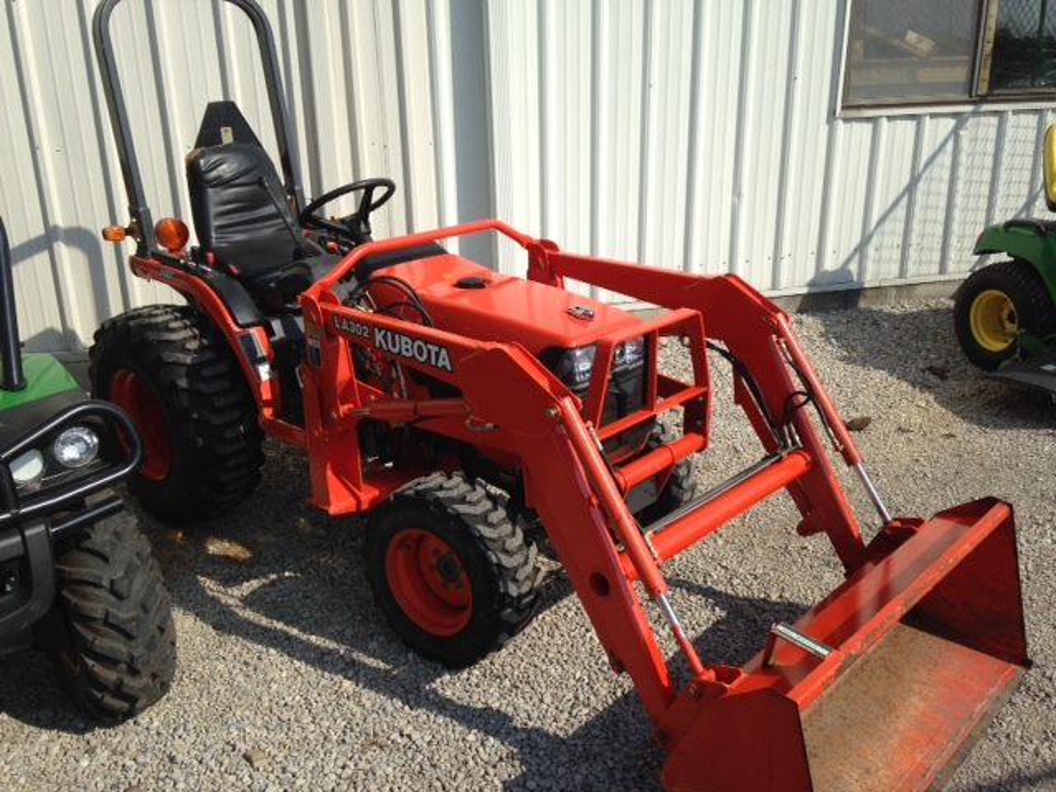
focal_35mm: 33
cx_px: 528
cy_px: 396
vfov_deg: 42.9
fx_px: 1007
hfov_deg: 55.4
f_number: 2.4
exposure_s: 1/2262
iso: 50
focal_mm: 4.12
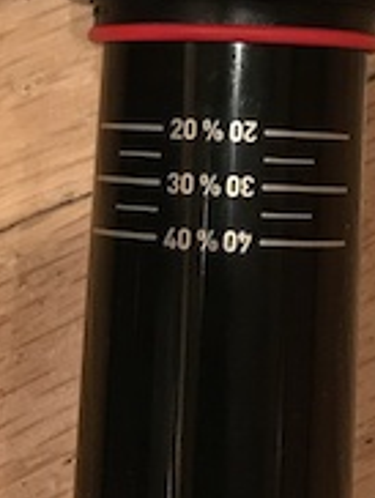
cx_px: 285
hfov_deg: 12.0
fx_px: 1772
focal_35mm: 123
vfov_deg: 15.0
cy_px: -211
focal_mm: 3.99
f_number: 1.8
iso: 50
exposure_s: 1/15
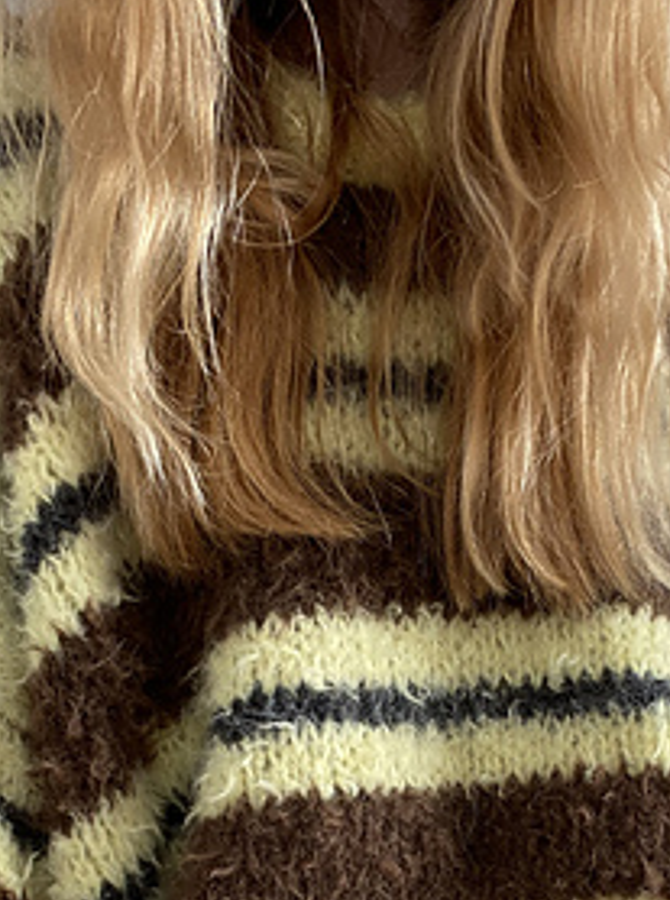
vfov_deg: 33.9
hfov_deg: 26.9
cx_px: 380
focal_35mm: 54
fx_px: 1400
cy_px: 790
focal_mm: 2.71
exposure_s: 1/60
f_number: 2.2
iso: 160
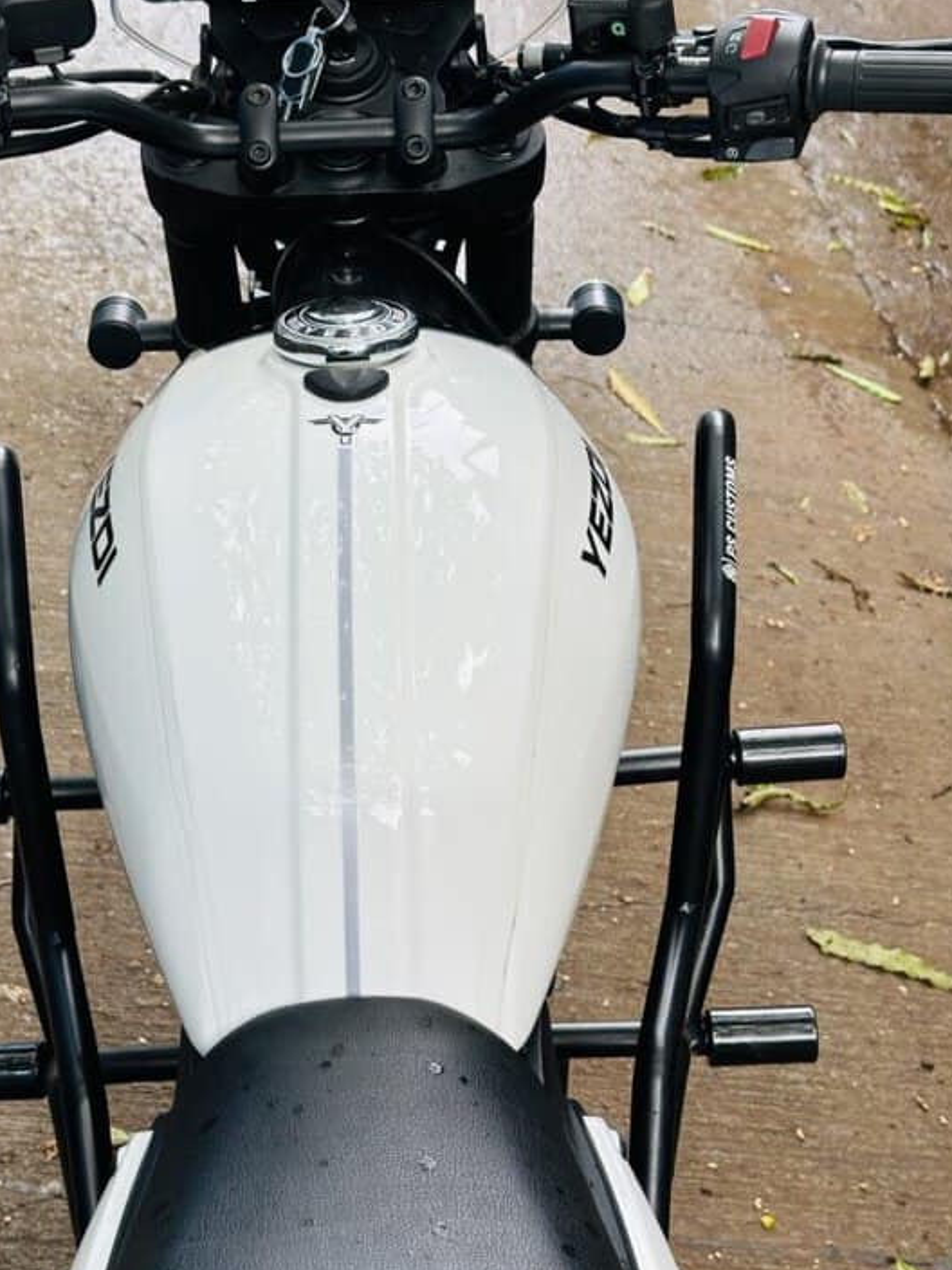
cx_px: 347
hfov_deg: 23.2
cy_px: 624
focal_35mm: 63
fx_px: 2310
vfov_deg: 30.7
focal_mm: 6.86
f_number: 1.78
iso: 40
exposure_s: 1/124
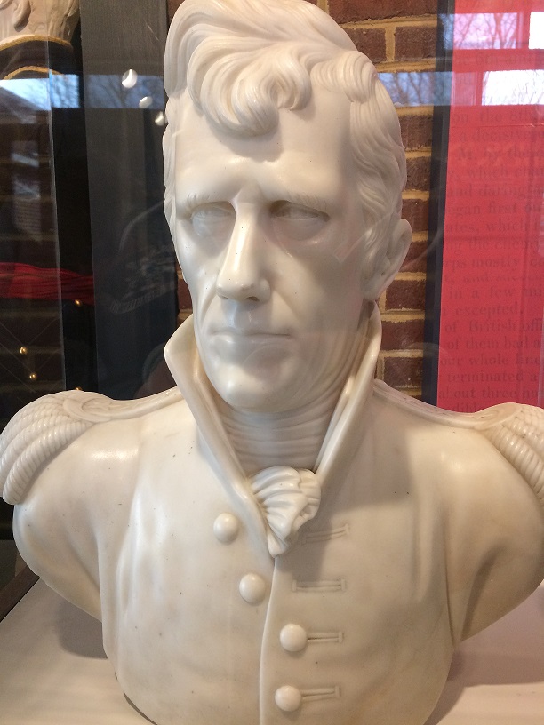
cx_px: 272
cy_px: 362
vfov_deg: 61.7
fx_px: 608
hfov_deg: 48.2
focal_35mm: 29
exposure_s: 1/30
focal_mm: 4.15
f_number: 2.2
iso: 100
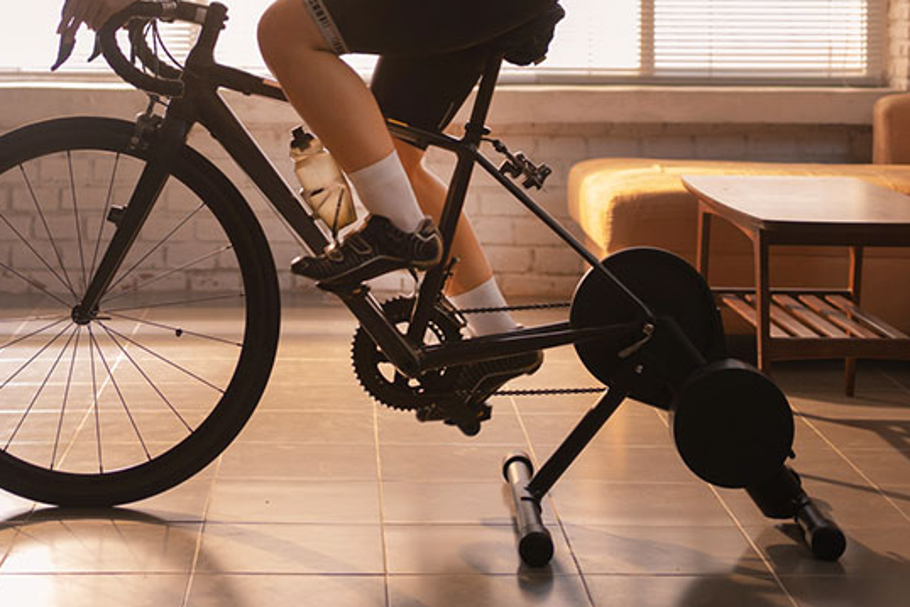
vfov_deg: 17.0
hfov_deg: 25.9
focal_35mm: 78
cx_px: 359
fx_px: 1972
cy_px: -44
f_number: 2
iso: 125
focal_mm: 35
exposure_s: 1/200
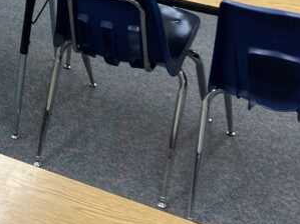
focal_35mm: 96
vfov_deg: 14.5
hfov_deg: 19.7
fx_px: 832
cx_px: -18
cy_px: -93
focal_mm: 3.99
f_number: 1.8
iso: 80
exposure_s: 1/60
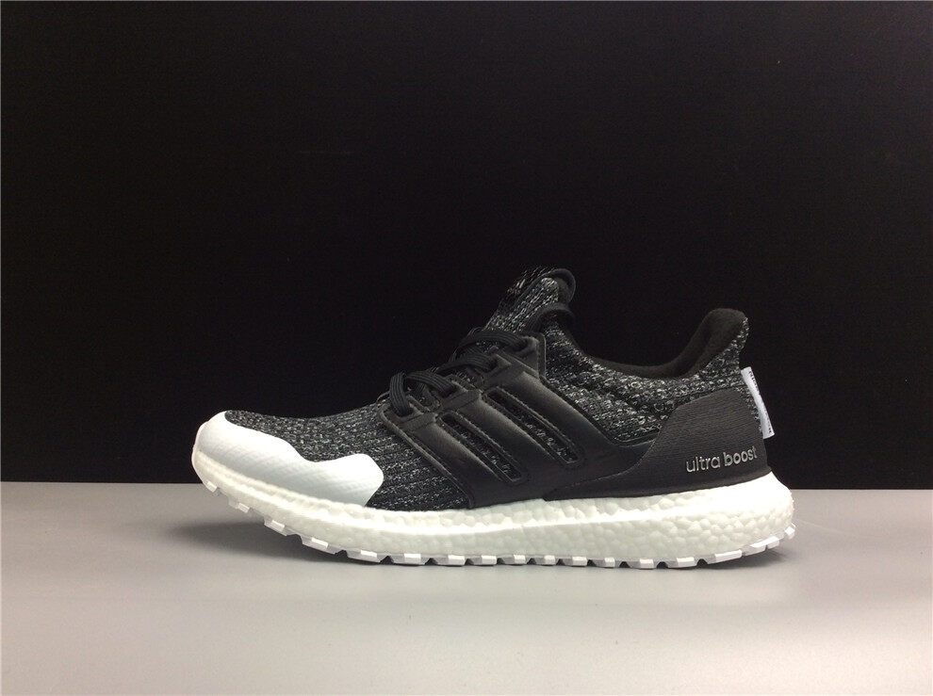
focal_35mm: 32
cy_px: 348
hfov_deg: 56.9
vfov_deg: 44.0
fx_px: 861
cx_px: 466
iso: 40
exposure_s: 1/33
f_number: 2.4
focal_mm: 3.3
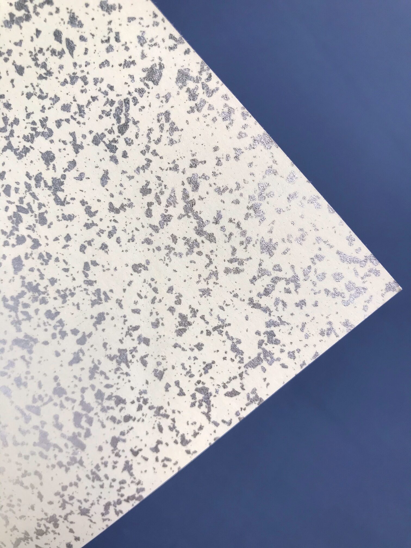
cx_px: 206
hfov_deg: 49.7
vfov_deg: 63.4
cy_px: 274
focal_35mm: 28
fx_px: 443
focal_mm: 3.99
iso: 25
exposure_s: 1/120
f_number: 1.8
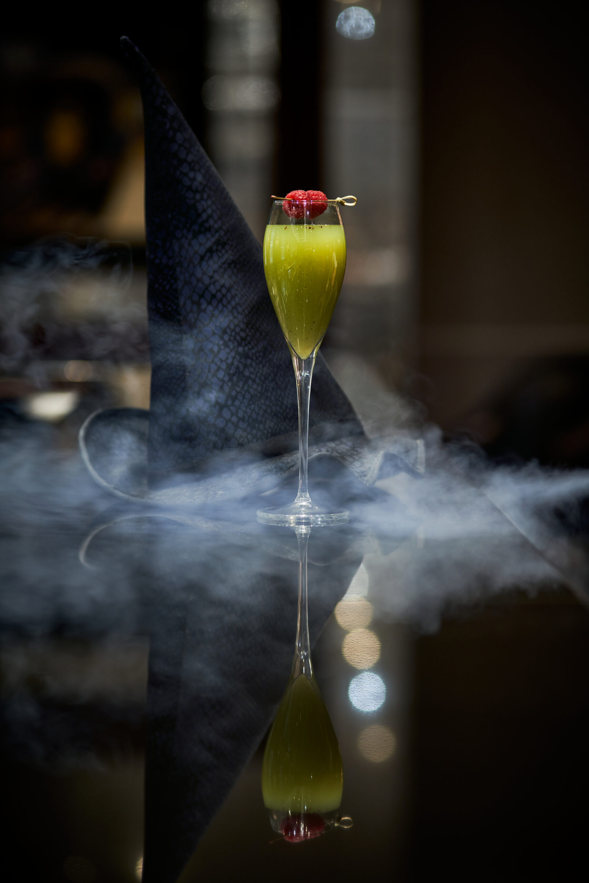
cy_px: 442
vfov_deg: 20.4
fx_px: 2454
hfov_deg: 13.7
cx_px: 294
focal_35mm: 100
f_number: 2.8
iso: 200
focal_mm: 100
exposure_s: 1/25
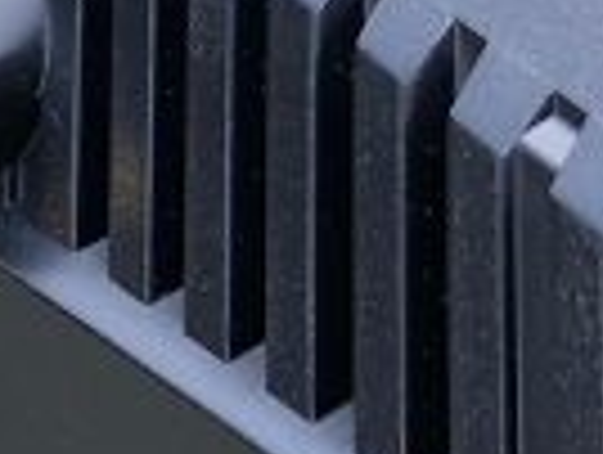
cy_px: 126
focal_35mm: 125
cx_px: 117
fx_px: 2181
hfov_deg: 15.6
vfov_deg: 11.9
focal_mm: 3.99
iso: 32
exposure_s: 1/120
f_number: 1.8
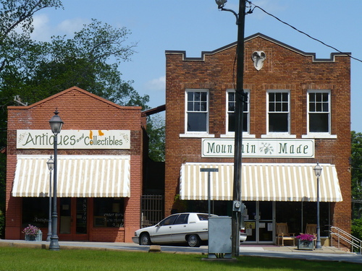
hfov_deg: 18.9
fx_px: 1088
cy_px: 136
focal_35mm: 104
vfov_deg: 14.2
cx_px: 181
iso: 100
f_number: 10
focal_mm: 17.2
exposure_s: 1/200
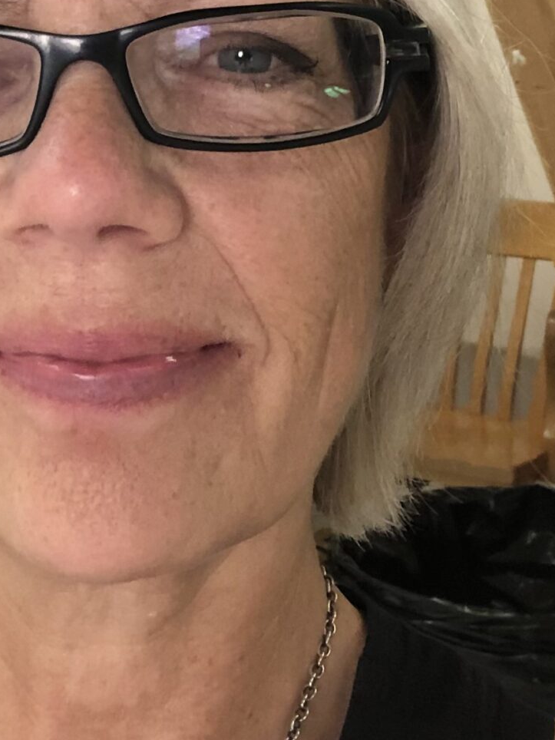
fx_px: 1817
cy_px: 150
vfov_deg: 22.7
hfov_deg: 17.0
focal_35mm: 85
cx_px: 21
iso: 125
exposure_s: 1/60
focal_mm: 2.87
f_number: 2.2
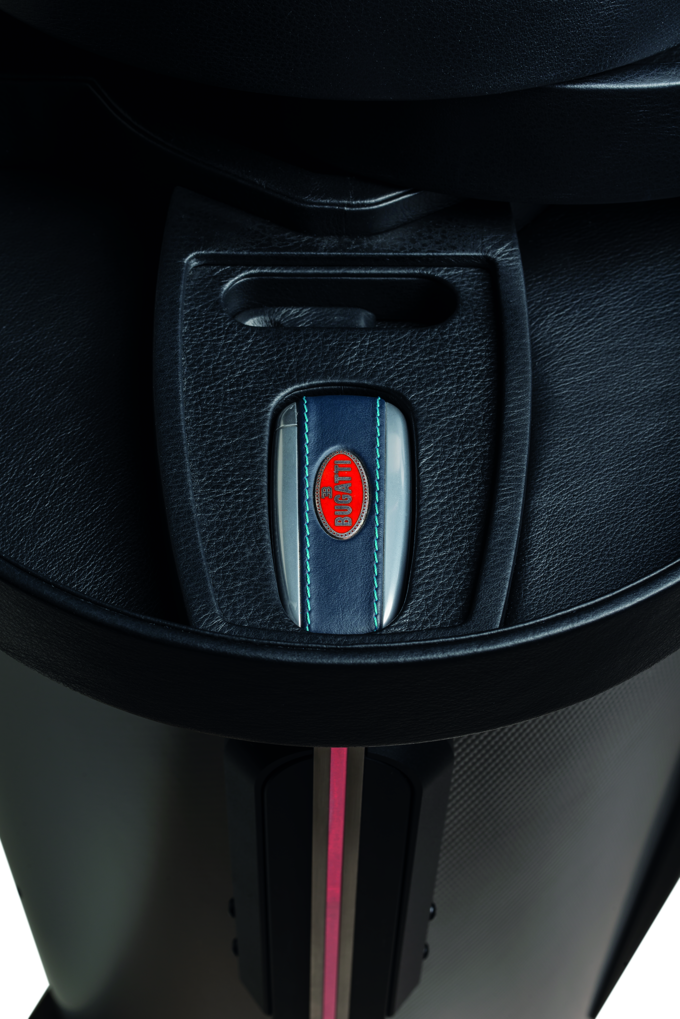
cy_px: 510
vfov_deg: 39.6
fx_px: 1415
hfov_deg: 27.0
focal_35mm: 50
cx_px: 340
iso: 100
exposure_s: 1/200
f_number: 14
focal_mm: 50
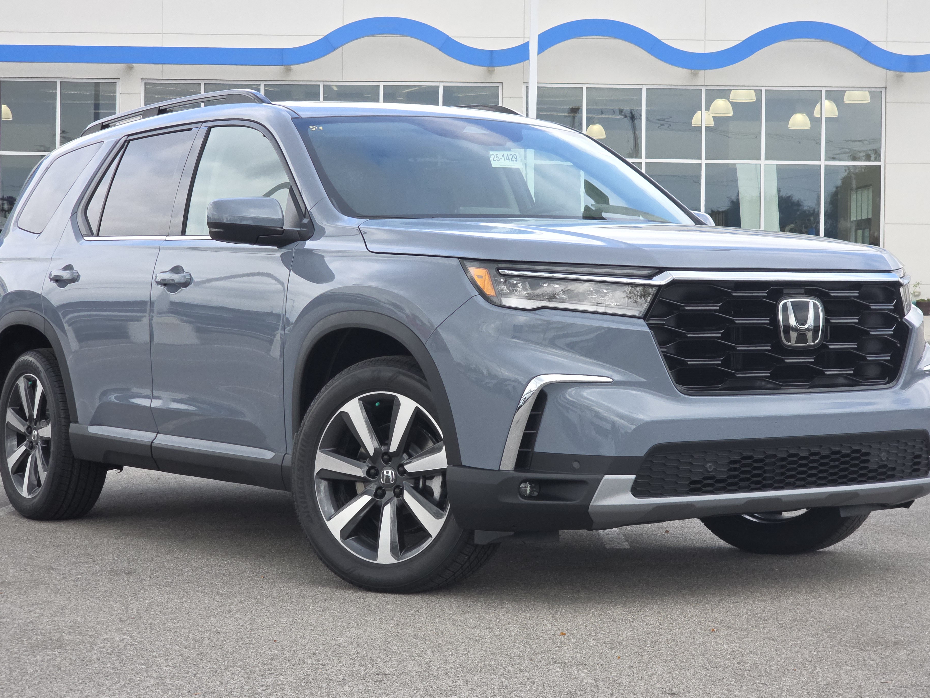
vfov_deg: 19.4
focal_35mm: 76
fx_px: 2042
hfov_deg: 25.7
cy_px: 339
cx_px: 449
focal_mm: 7.9
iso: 50
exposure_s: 1/563
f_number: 2.4
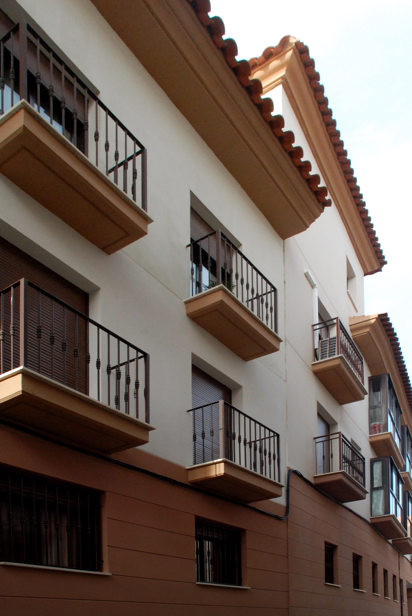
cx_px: 206
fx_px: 513
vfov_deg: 61.9
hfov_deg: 43.7
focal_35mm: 30
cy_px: 308
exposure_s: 1/200
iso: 1000
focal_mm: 20
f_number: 11
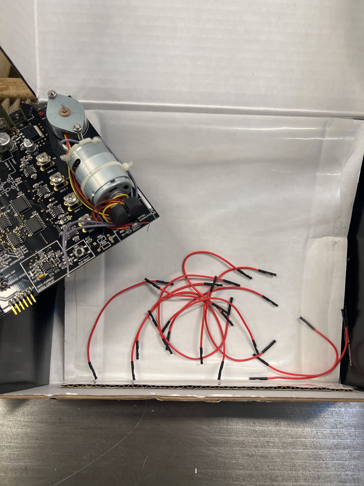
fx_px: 365
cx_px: 182
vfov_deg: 67.3
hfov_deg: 53.1
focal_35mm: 26
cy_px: 243
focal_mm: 5.7
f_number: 1.5
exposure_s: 1/100
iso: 125
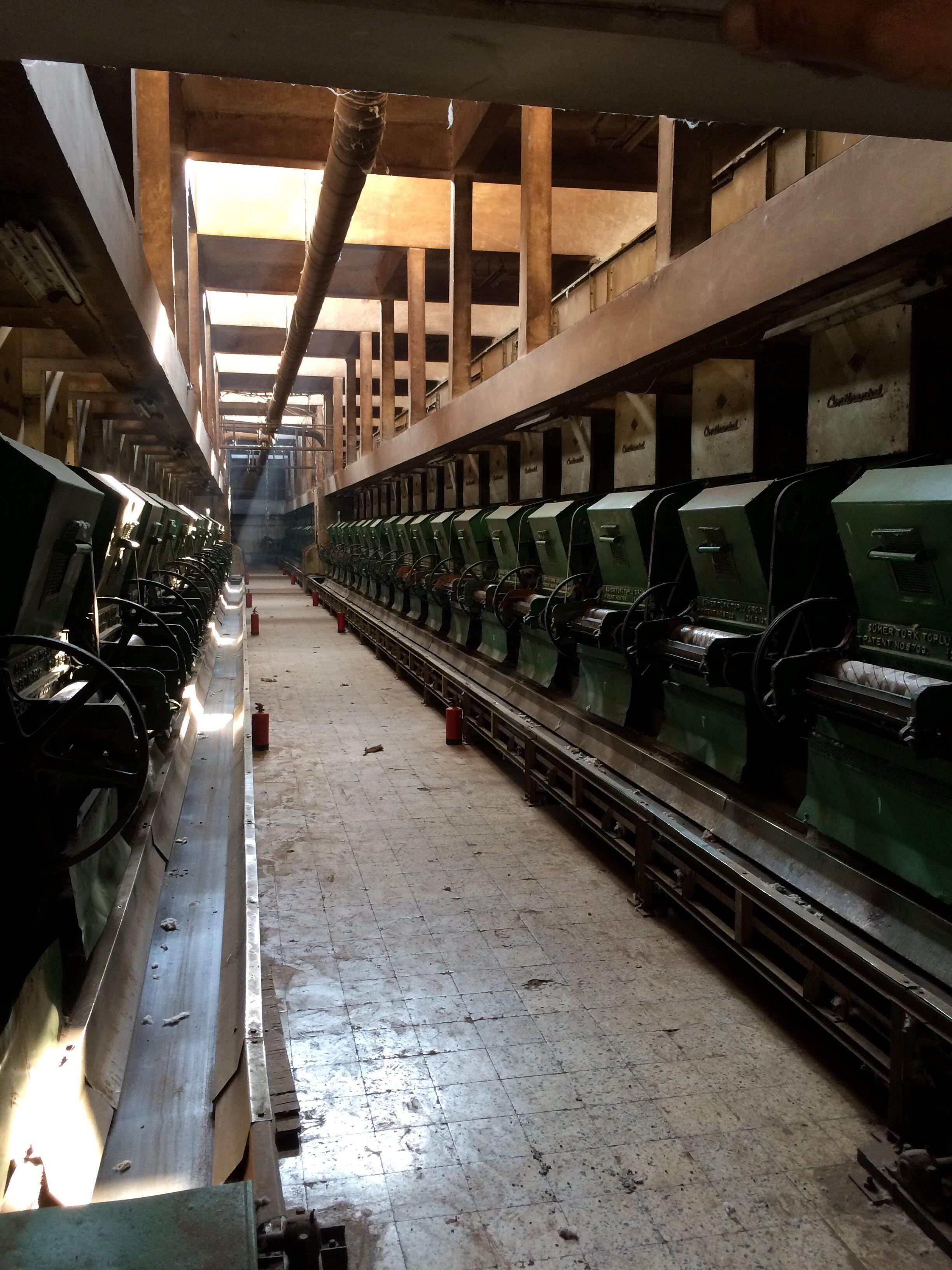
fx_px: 1063
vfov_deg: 61.7
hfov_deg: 48.2
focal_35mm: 29
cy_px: 635
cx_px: 476
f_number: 2.2
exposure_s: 1/33
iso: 80
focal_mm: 4.15
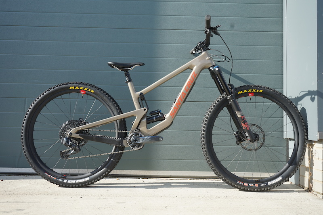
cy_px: 108
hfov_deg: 55.8
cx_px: 162
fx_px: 305
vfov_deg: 38.9
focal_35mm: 34
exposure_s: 1/200
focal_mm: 34
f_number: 6.3
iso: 100
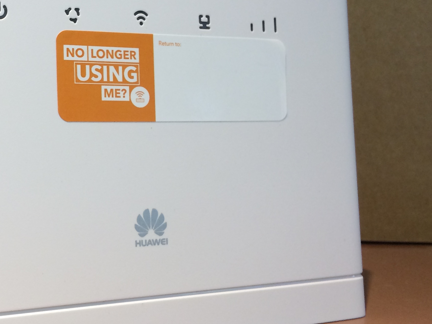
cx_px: 59
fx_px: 699
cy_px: 119
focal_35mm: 56
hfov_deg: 32.9
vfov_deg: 26.0
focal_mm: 4.15
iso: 40
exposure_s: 1/33
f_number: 2.2
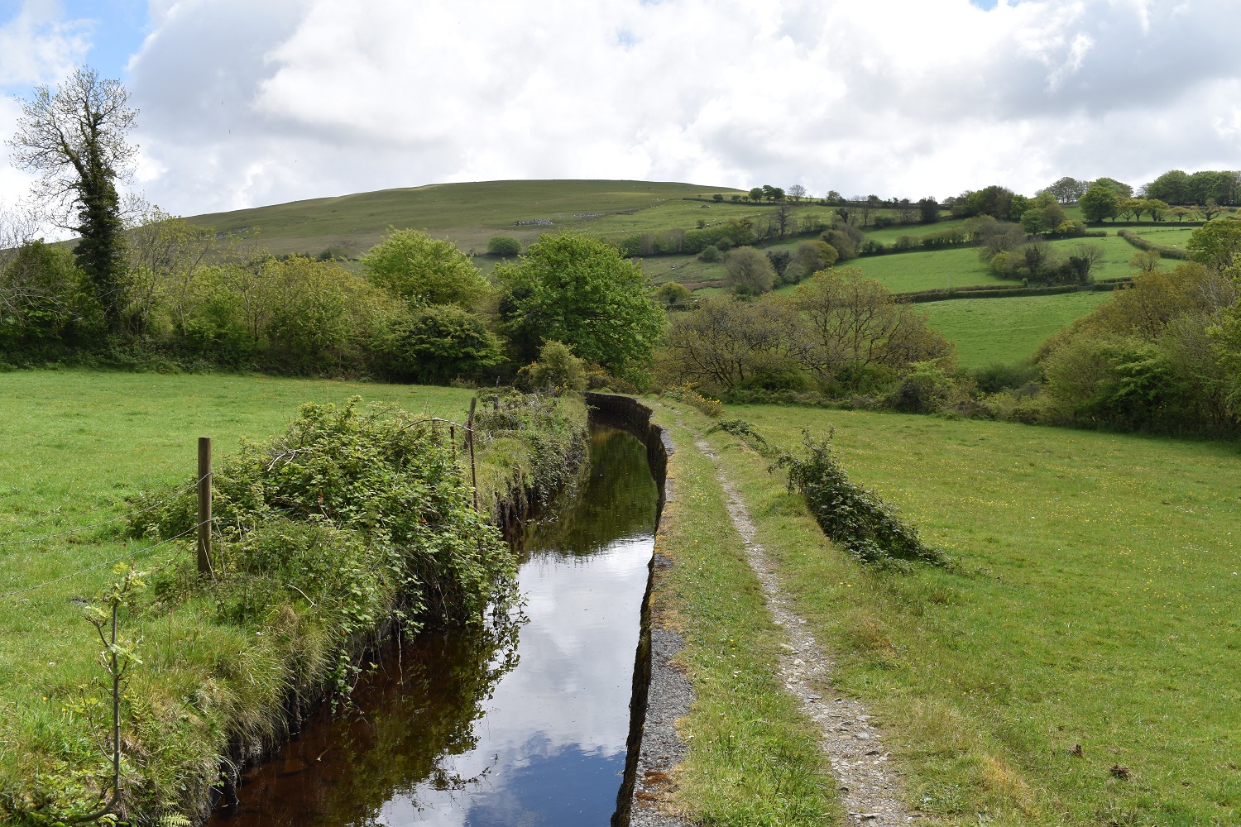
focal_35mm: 36
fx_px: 1241
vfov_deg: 36.9
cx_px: 620
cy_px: 414
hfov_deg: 53.1
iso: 100
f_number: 8
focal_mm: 24
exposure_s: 1/250
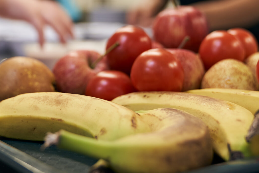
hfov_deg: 26.9
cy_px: 32
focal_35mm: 75
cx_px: 98
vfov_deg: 18.0
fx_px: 540
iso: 100
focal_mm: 30
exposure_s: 1/50
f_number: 2.8
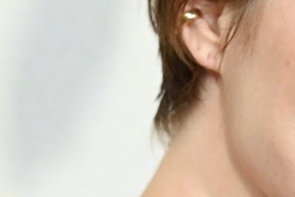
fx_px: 5504
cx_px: 324
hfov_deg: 3.1
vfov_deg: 2.0
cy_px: 77
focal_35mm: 672
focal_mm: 155
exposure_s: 1/400
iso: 3200
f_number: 4.5
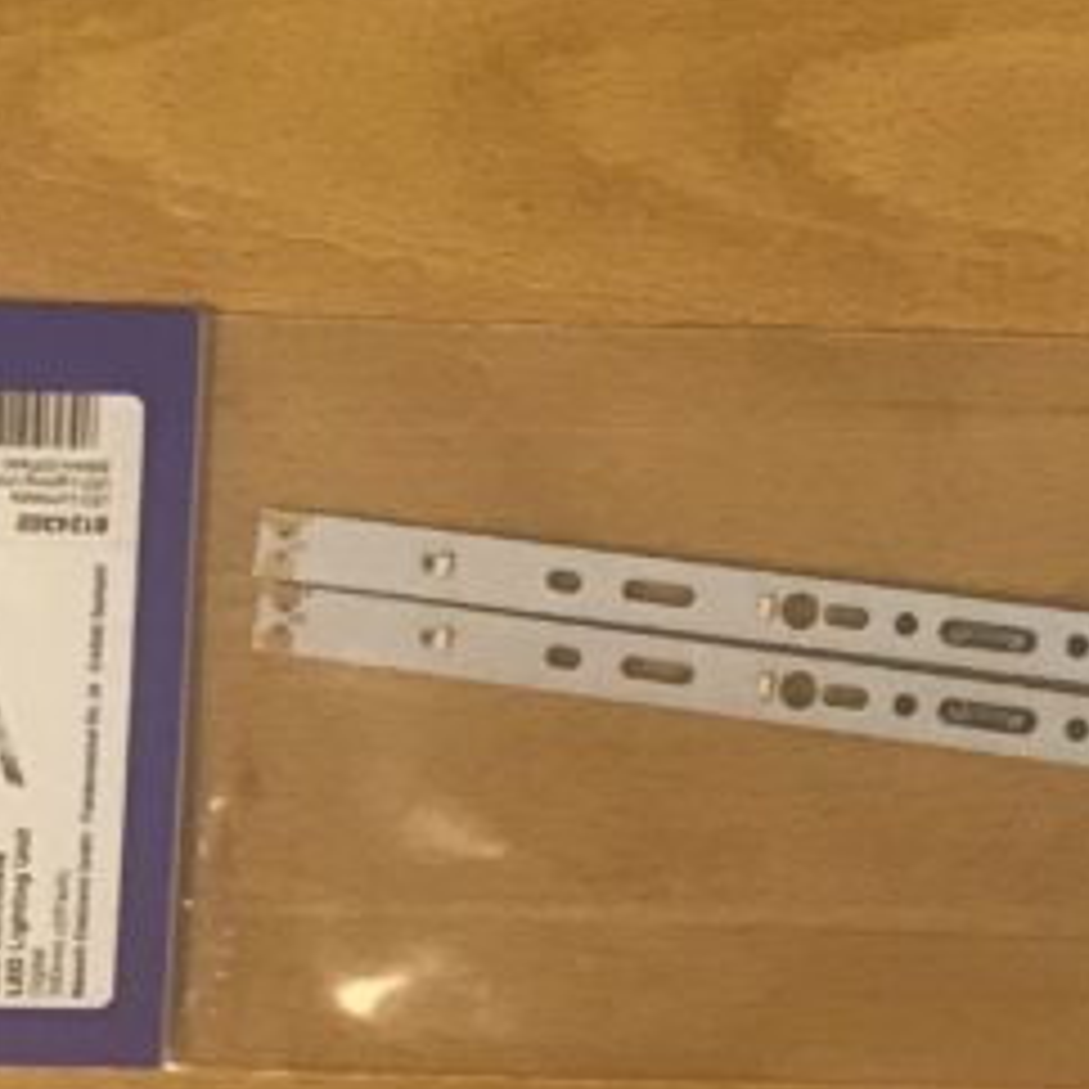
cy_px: 828
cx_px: 1188
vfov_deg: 19.8
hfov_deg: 19.2
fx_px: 3097
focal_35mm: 87
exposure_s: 1/33
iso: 200
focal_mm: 3.3
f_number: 2.4
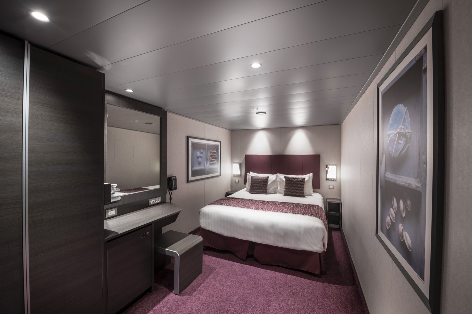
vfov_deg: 81.2
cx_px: 236
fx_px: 184
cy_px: 157
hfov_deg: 104.3
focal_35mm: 14
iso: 200
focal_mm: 14
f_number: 11
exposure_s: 1/2
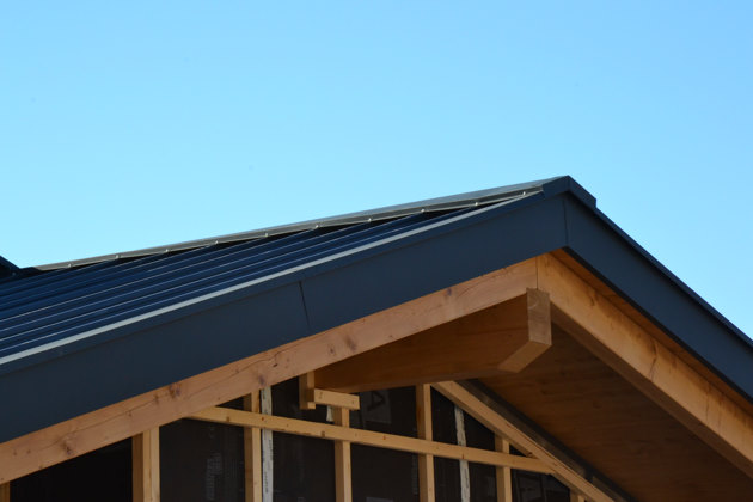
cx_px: 376
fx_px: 3294
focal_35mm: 158
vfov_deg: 8.7
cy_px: 251
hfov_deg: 13.0
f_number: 18
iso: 800
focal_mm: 105
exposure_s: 1/200
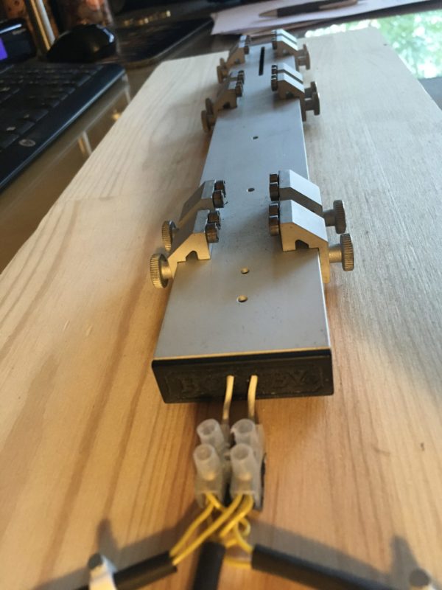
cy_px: 295
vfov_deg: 61.7
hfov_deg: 48.2
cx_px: 221
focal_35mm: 29
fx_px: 494
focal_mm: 4.15
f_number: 2.2
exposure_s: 1/25
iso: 200
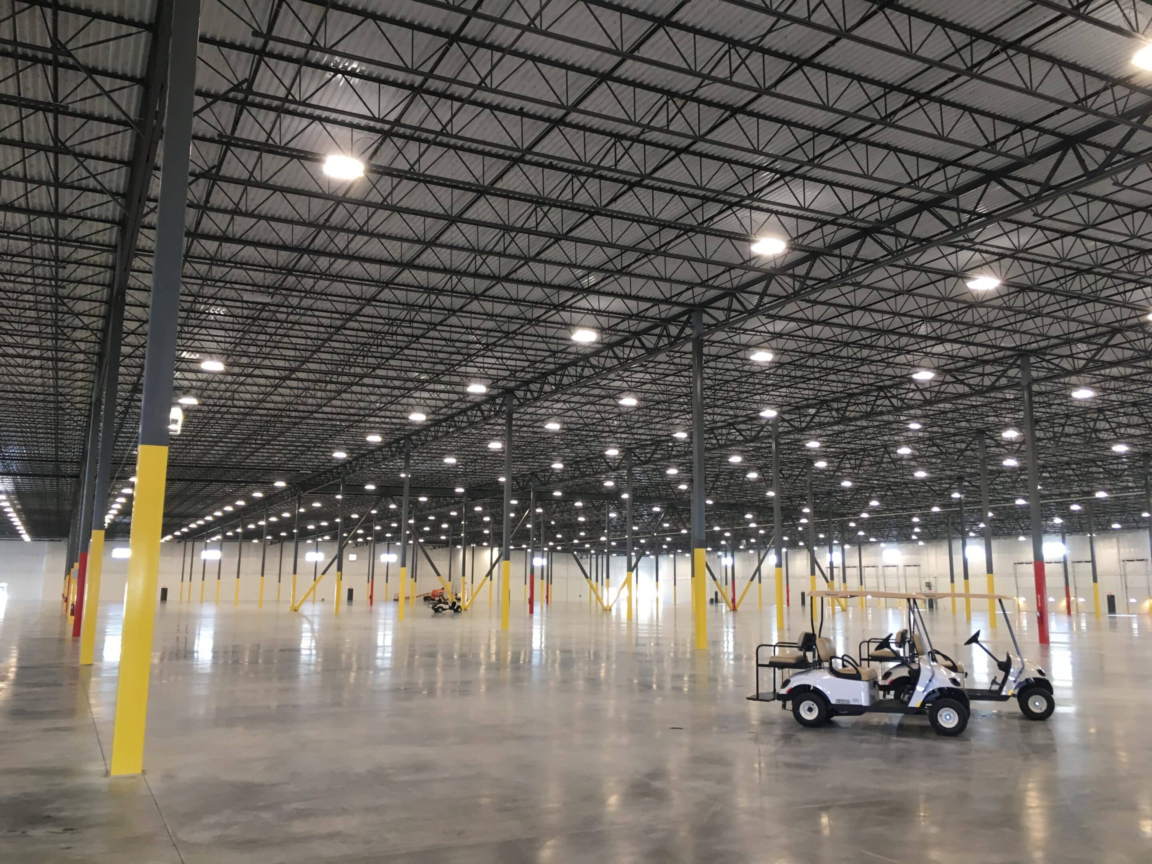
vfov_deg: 48.2
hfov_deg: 61.7
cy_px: 432
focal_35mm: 29
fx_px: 965
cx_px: 576
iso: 80
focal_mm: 4.15
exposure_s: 1/30
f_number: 2.2
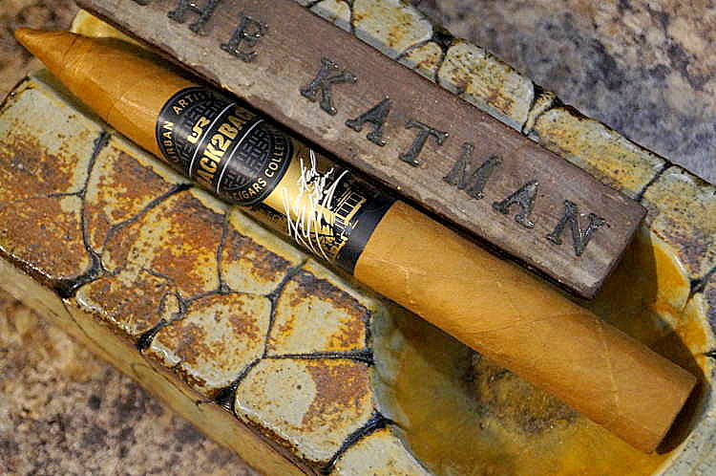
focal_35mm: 82
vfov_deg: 16.5
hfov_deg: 24.6
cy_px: 238
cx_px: 358
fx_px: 1639
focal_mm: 55
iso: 3200
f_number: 5.6
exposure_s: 1/50
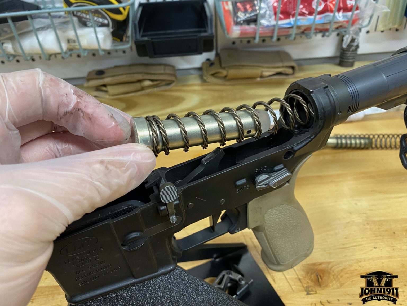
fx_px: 306
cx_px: 204
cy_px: 153
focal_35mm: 26
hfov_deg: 67.3
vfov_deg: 53.1
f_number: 1.8
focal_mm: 4.25
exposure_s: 1/60
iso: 160
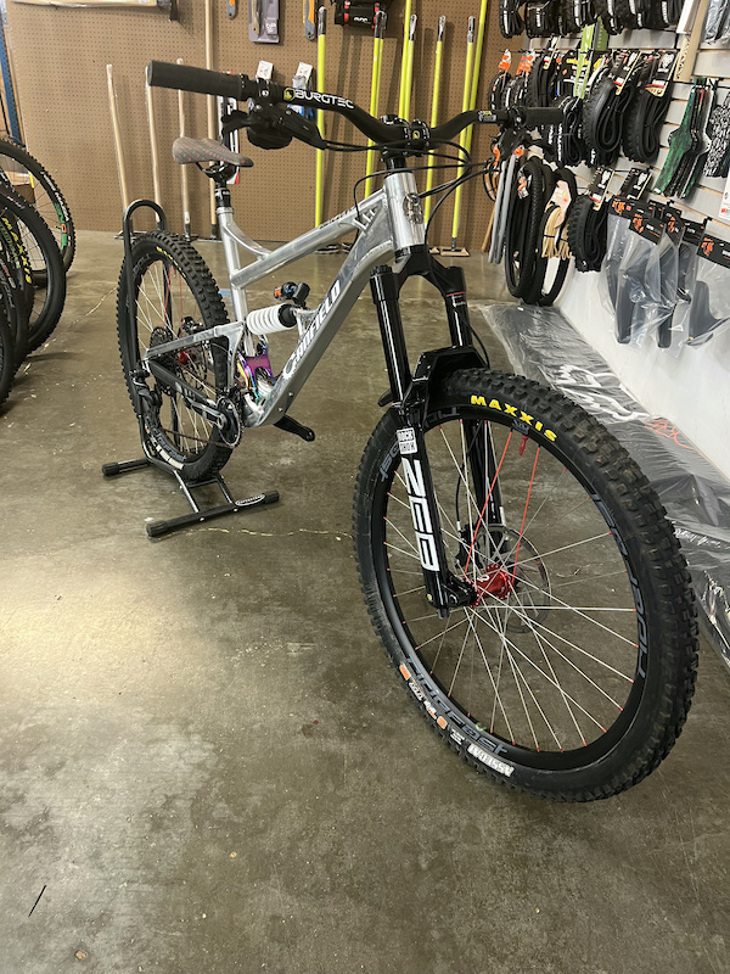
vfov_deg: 67.3
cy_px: 487
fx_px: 731
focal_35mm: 26
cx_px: 365
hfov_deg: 53.1
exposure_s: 1/60
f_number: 1.5
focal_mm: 5.7
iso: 250
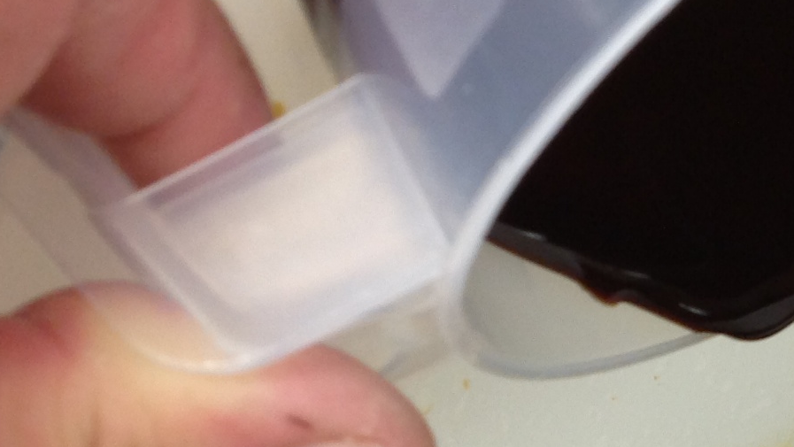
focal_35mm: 110
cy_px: 634
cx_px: 803
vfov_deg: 10.7
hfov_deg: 18.9
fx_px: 2316
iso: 64
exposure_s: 1/17
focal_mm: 4.28
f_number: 2.4
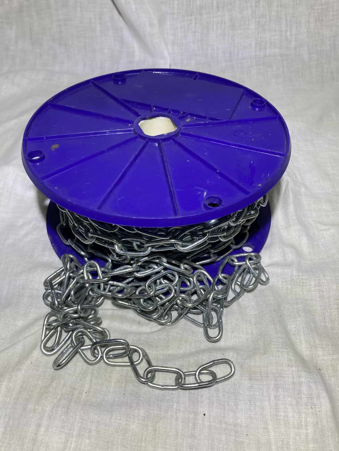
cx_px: 170
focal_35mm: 28
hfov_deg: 49.7
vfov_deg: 63.4
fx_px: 366
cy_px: 226
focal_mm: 3.99
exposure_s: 1/100
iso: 50
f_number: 1.8
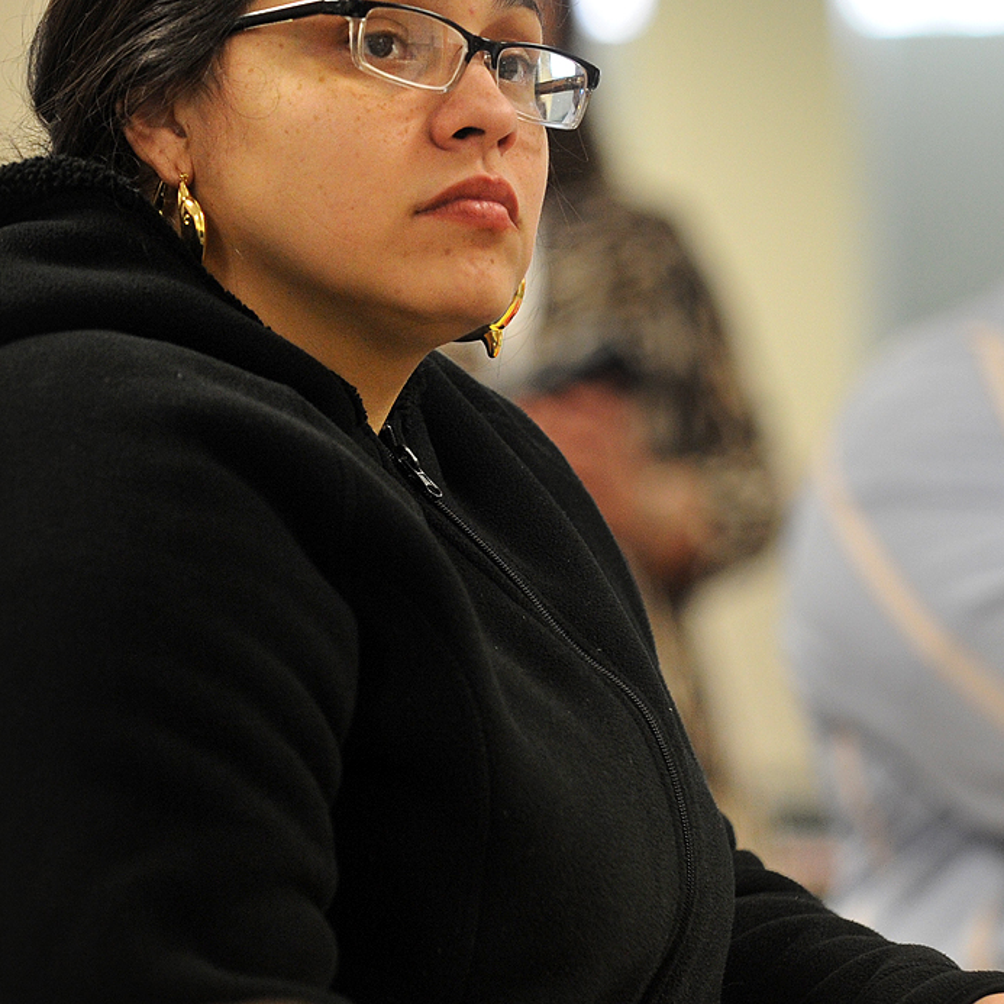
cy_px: 432
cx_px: 345
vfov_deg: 6.9
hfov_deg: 6.9
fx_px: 8368
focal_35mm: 255
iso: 2000
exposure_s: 1/125
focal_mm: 130
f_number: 3.2
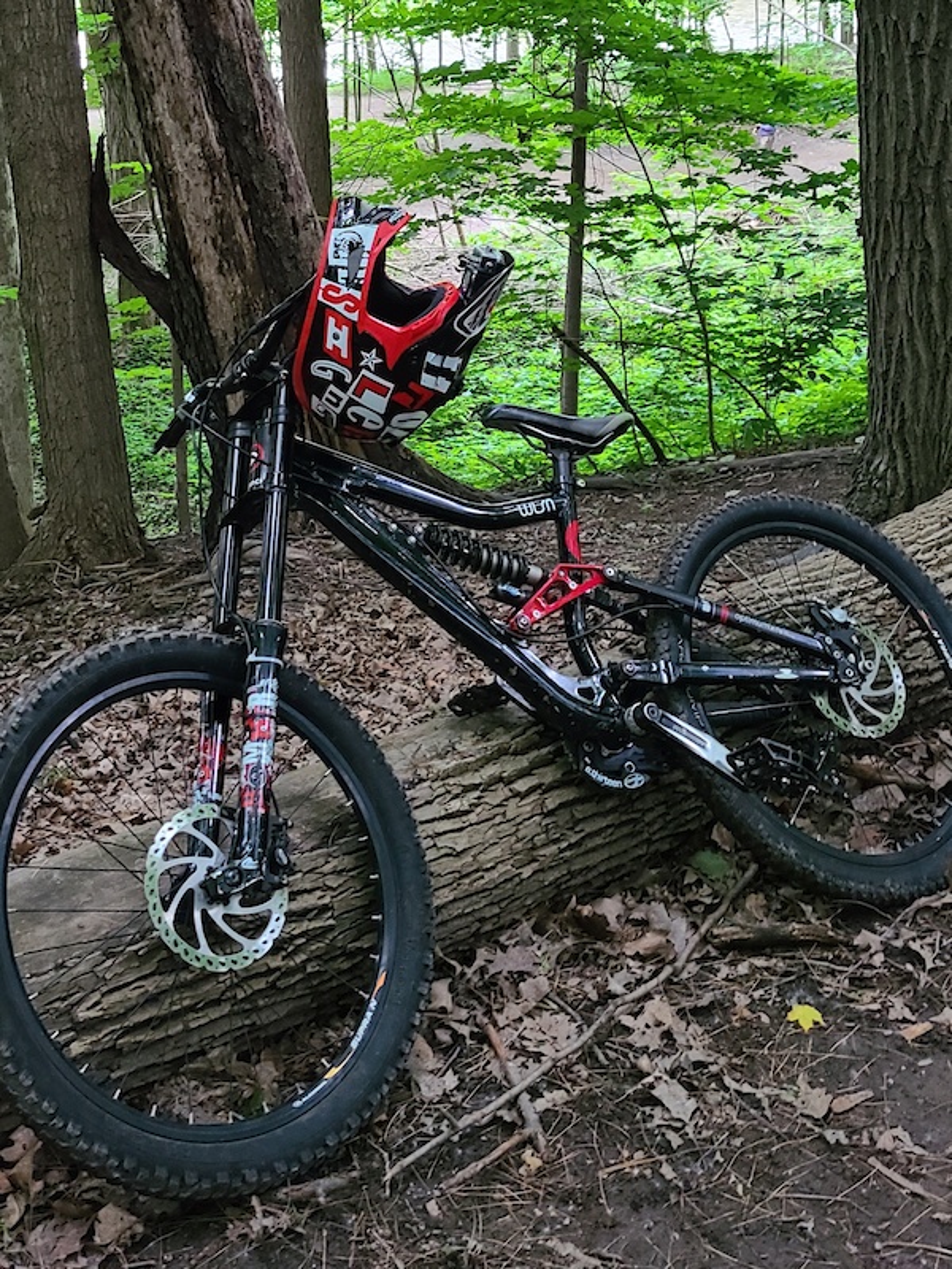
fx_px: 953
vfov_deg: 67.3
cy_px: 634
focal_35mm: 26
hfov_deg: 53.1
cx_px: 476
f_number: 1.8
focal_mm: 5.4
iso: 400
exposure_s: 1/40
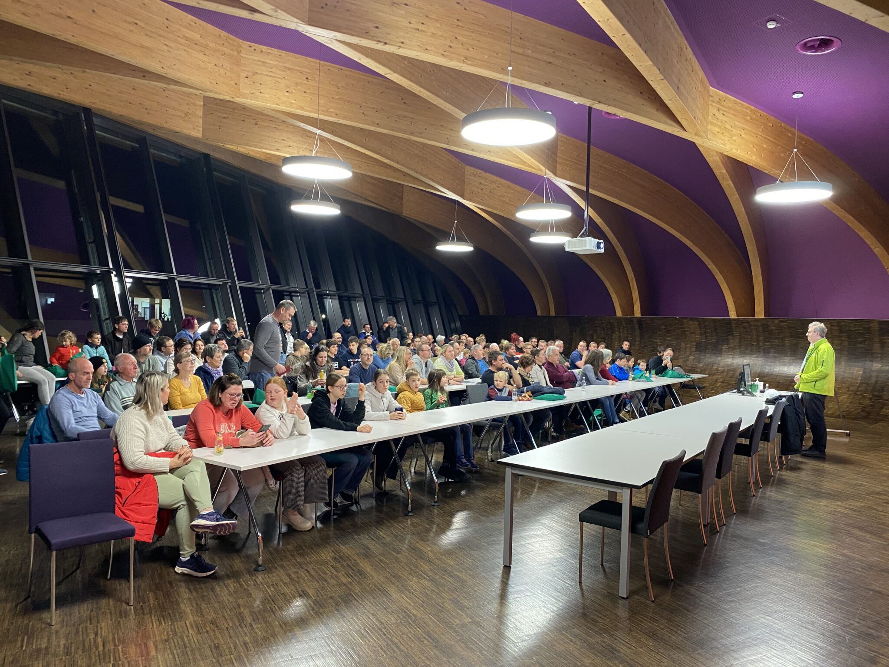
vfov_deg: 53.1
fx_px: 668
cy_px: 334
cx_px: 444
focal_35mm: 26
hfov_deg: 67.3
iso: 320
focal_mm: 4.25
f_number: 1.8
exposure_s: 1/50
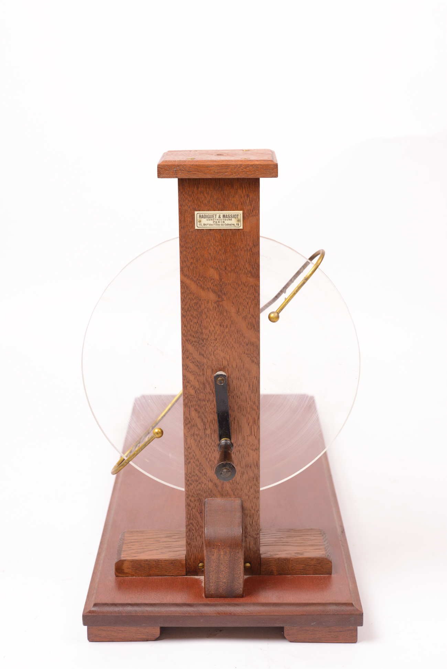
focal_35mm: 60
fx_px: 1117
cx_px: 224
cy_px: 334
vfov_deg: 33.4
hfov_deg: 22.6
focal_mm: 60
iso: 2500
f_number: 8
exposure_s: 1/125
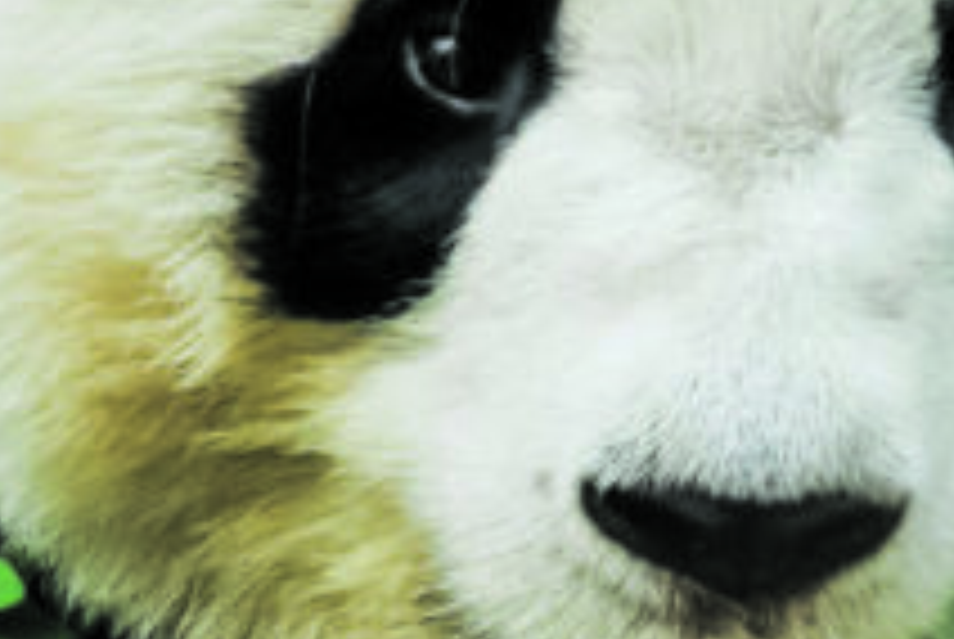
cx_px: 796
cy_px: 333
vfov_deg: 1.6
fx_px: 23521
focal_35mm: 886
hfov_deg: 2.3
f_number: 7.1
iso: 400
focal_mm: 125
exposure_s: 1/160
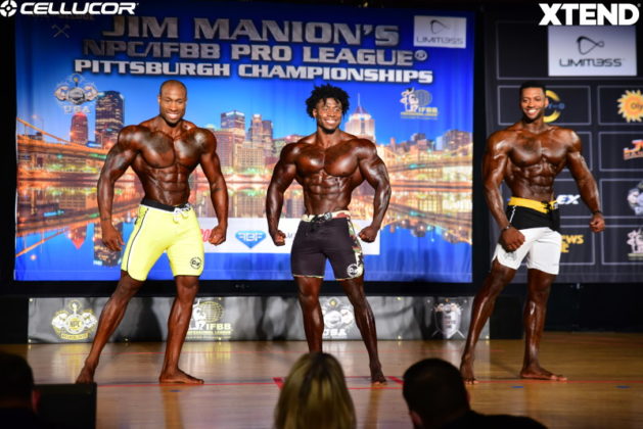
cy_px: 214
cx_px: 322
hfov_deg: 30.5
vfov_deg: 20.6
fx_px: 1179
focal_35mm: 66
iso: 1600
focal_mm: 66
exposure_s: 1/500
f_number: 2.8
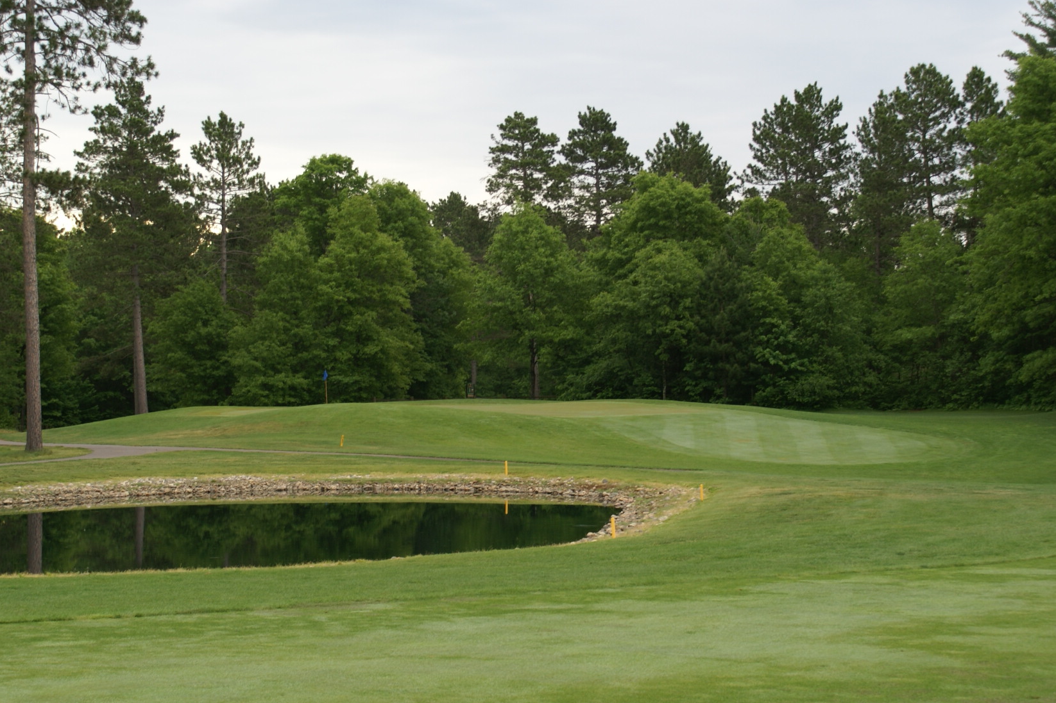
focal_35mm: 70
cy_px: 394
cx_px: 461
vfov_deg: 19.4
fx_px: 2053
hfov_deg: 28.8
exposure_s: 1/80
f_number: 5.6
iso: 100
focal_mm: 40
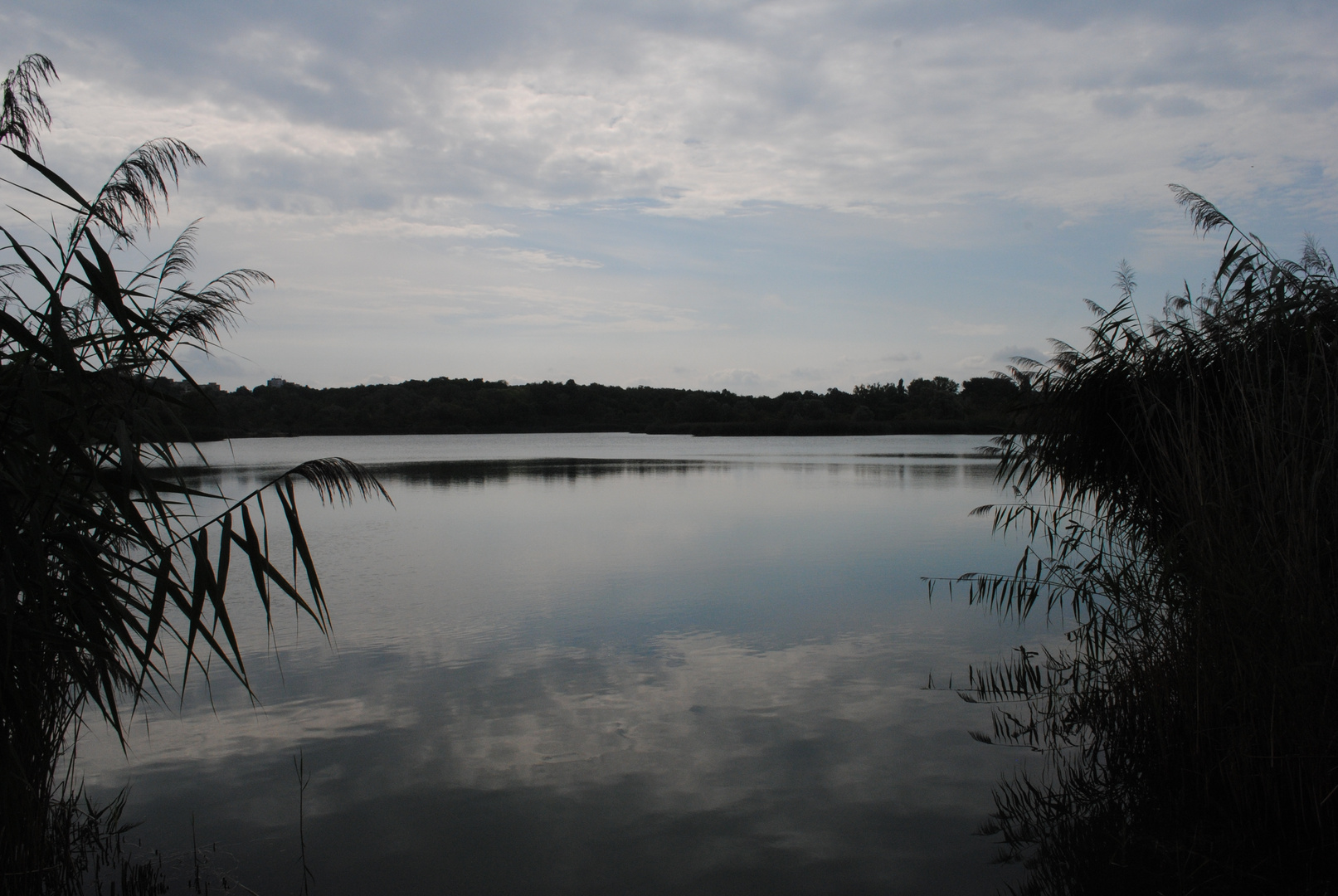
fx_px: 1005
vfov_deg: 48.1
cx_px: 669
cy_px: 448
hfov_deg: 67.3
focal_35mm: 27
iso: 400
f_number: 16
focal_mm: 18
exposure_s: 1/1000
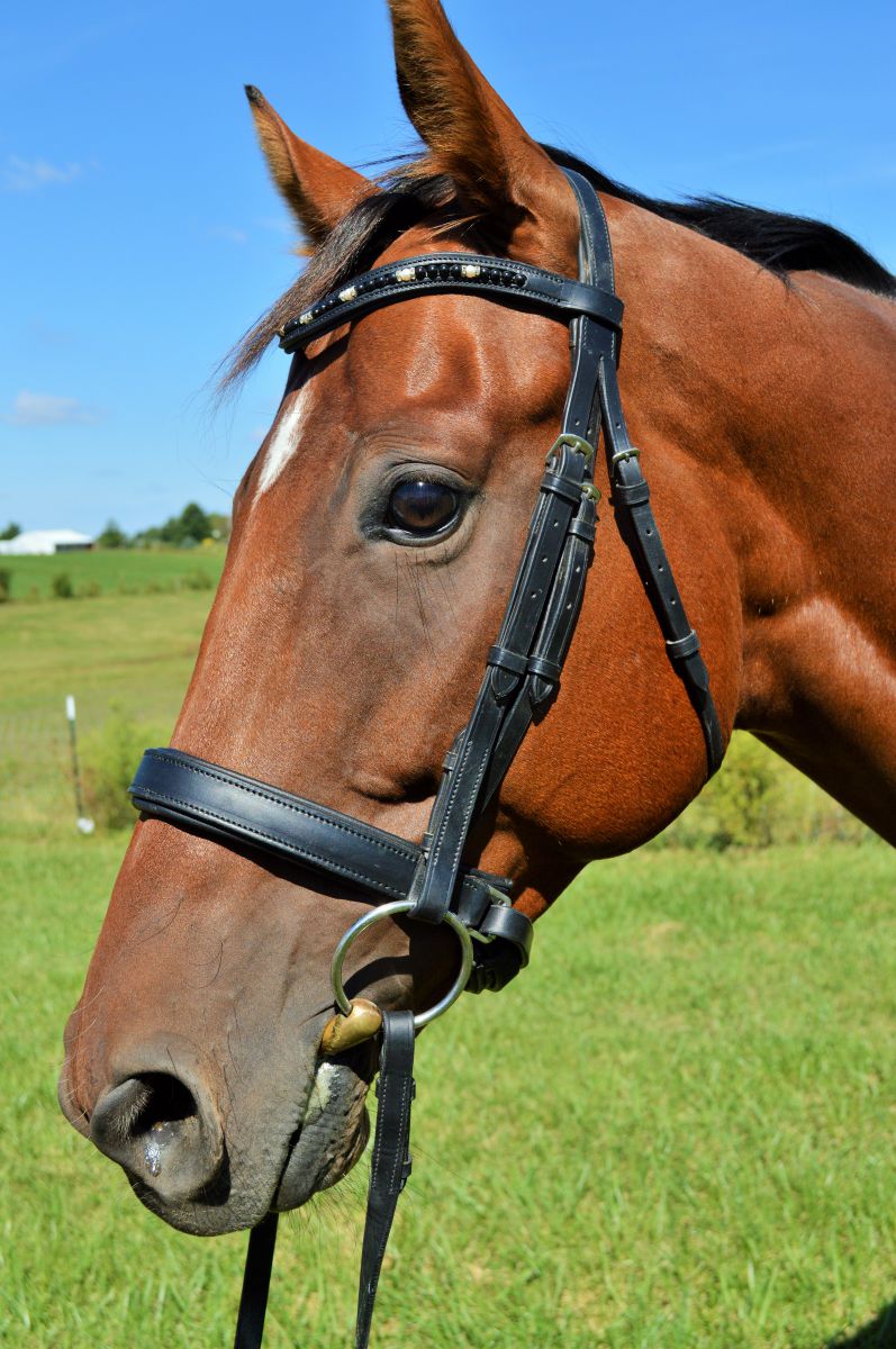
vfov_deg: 49.6
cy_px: 674
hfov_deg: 34.1
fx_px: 1460
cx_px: 448
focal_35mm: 39
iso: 360
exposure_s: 1/1600
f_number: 5.6
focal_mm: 26
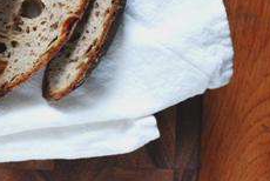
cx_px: -48
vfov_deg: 7.0
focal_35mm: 196
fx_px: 1472
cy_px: -33
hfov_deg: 10.3
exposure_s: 1/30
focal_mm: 50
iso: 800
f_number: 4
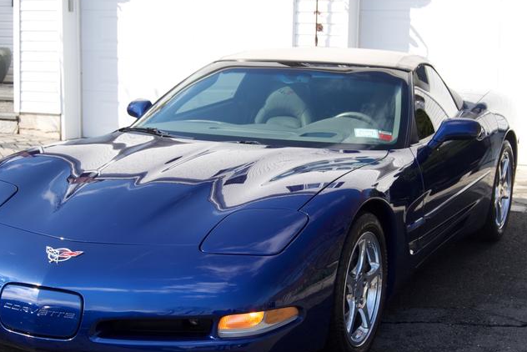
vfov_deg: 20.0
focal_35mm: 68
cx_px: 277
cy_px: 206
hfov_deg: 29.6
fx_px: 996
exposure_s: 1/200
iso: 100
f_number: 6.3
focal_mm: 28
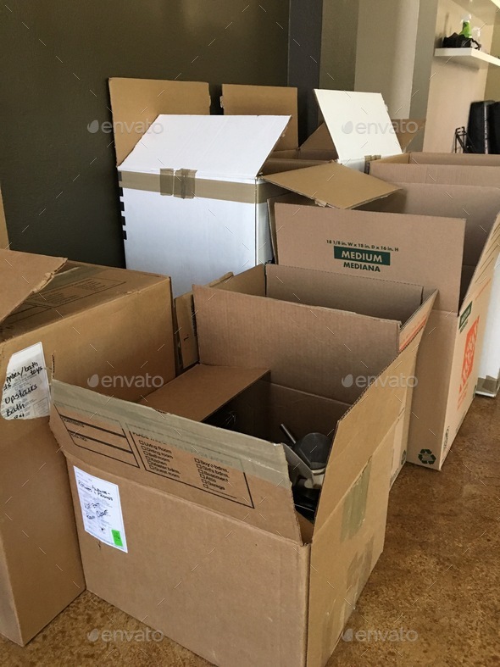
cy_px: 334
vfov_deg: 61.7
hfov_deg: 48.2
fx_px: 559
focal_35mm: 29
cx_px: 250
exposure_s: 1/30
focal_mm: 4.15
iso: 200
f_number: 2.2
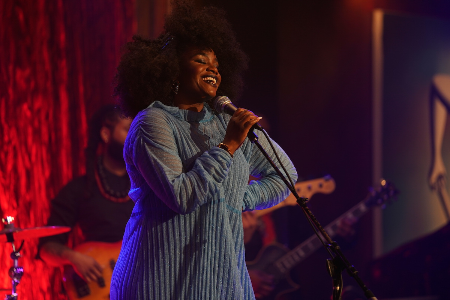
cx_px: 225
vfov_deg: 7.7
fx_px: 2225
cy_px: 150
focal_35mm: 178
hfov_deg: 11.5
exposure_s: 1/60
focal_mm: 178
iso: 1000
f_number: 2.8
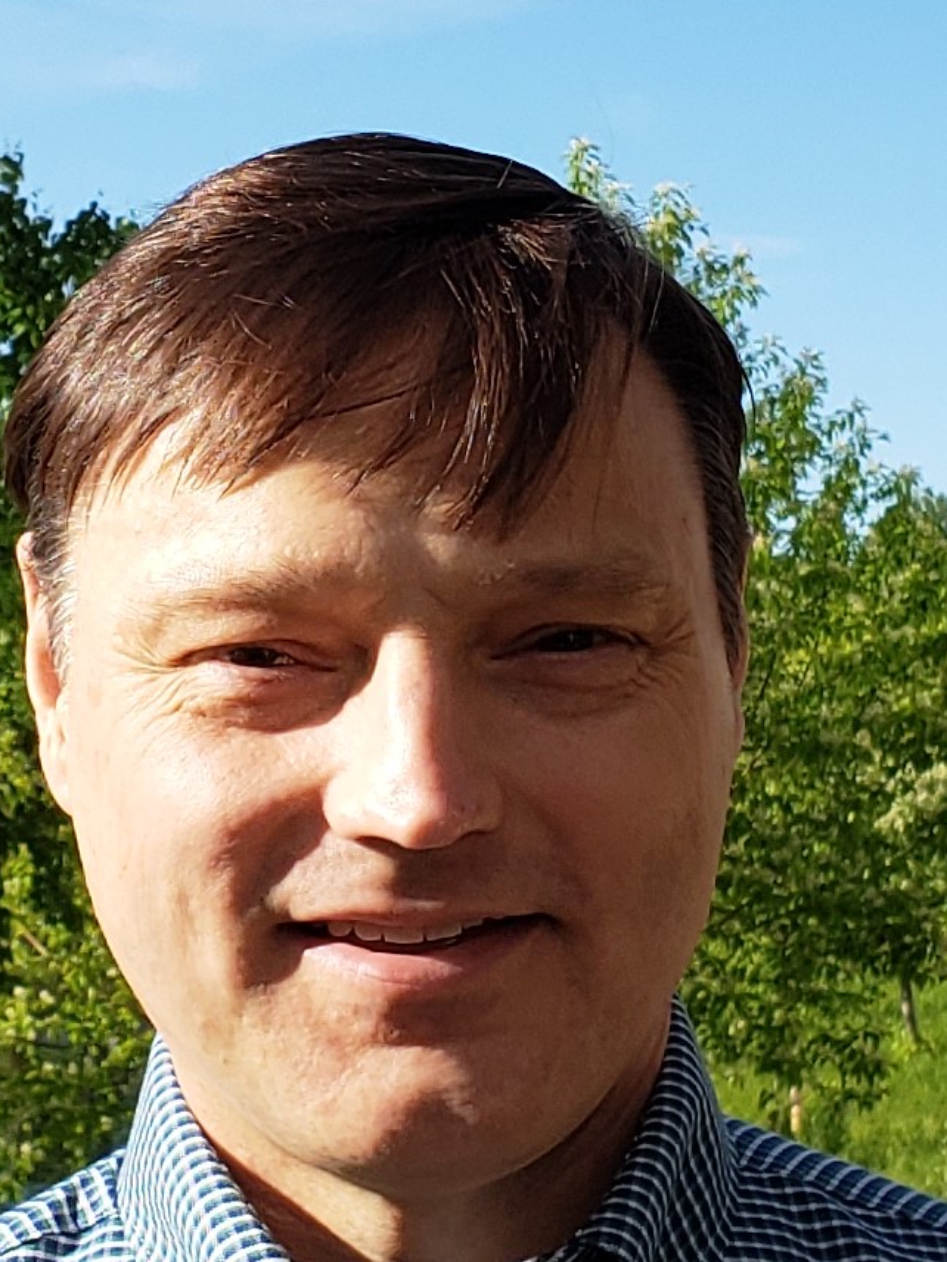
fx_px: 1568
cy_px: 796
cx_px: 391
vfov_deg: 43.5
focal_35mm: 43
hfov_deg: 33.5
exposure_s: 1/1099
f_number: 2.4
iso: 50
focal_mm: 4.3
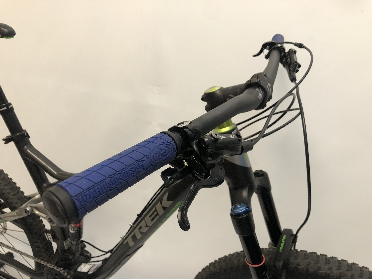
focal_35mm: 28
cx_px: 186
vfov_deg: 49.7
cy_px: 140
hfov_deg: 63.4
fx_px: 301
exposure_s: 1/17
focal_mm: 4
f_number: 1.8
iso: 40
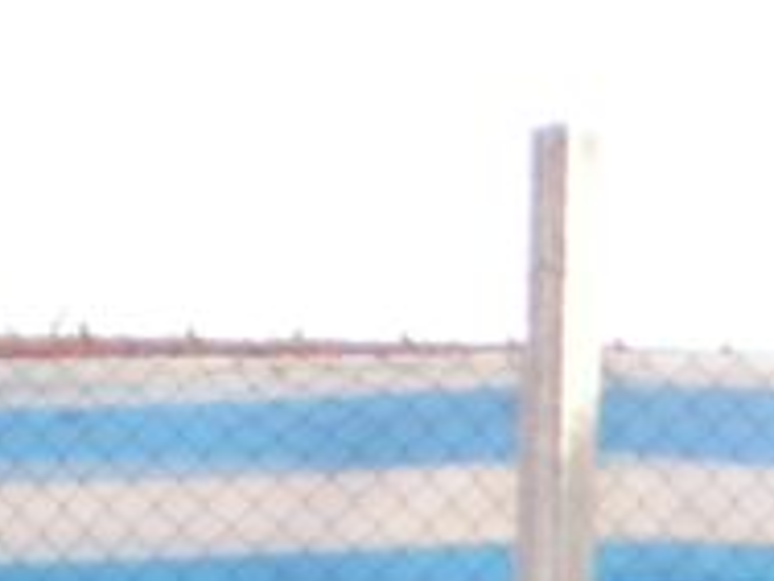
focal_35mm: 207
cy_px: 1327
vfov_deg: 6.8
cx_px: 1791
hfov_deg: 8.8
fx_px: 4628
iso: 84
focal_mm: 6.3
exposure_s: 1/125
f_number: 3.1
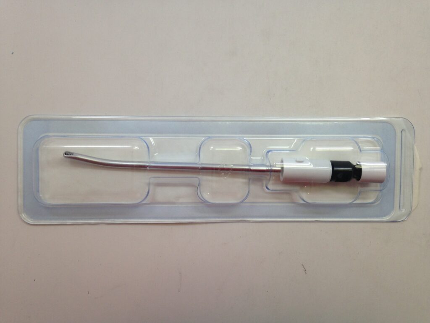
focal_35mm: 33
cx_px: 215
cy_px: 162
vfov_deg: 42.9
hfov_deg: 55.4
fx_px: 410
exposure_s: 1/60
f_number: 2.4
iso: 64
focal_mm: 4.12
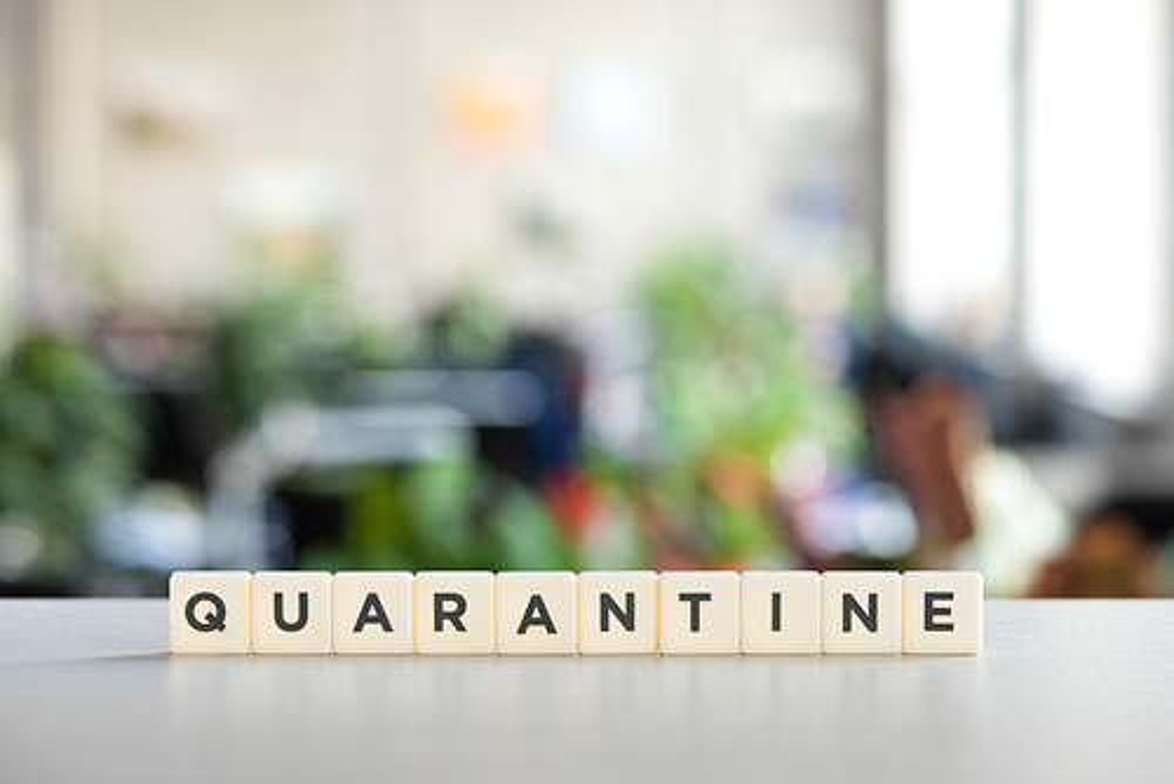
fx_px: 3426
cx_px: 587
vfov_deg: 13.1
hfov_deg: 19.4
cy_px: 392
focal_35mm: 105
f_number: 9
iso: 320
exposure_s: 1/2
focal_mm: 105
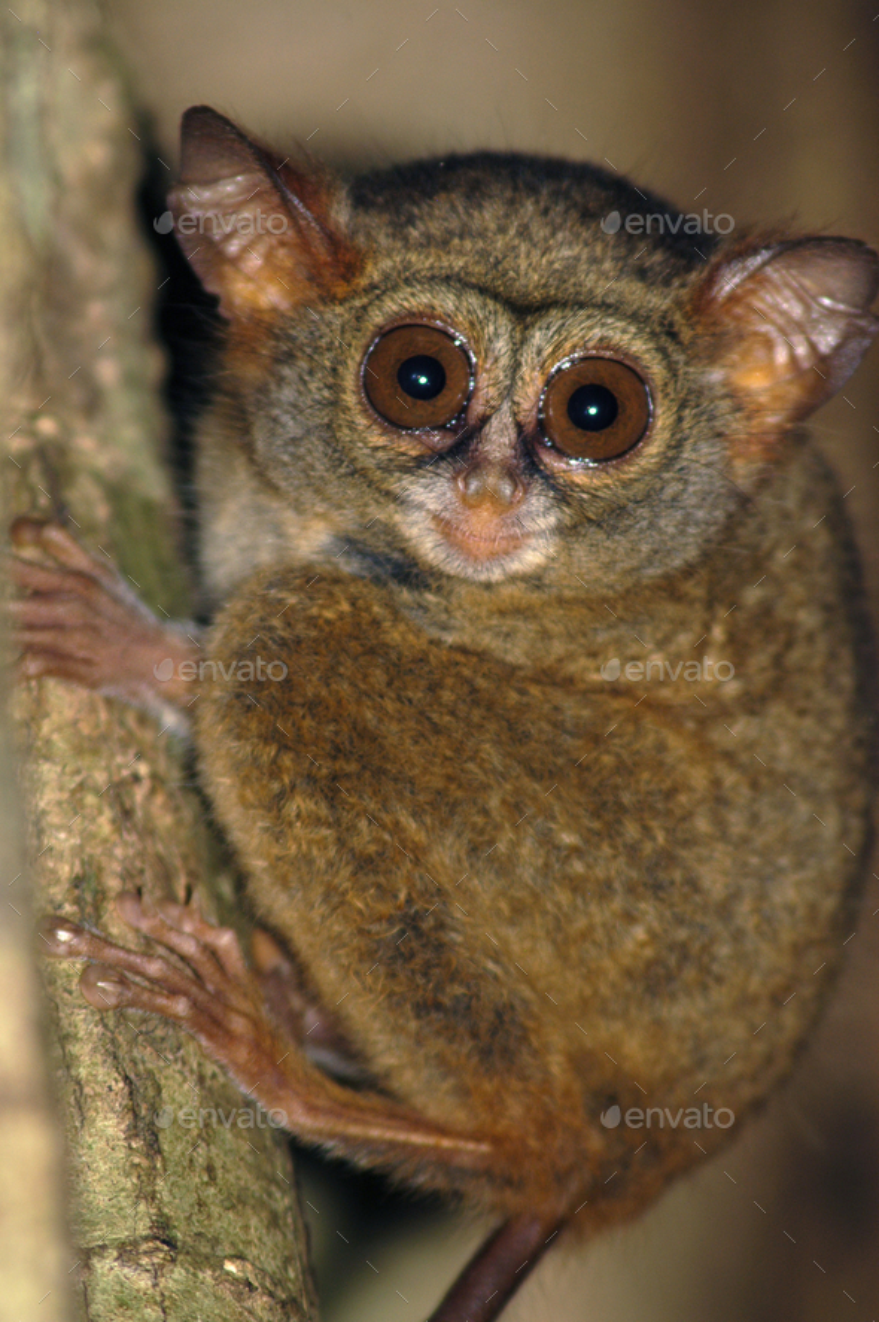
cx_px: 440
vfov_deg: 6.0
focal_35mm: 345
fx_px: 12654
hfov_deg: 4.0
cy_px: 661
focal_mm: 230
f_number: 5.6
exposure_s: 1/60
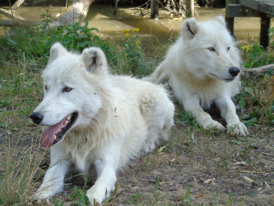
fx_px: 1282
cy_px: 103
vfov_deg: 9.2
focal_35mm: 162
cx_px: 137
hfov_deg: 12.2
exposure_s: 1/125
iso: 200
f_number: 4.9
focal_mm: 29
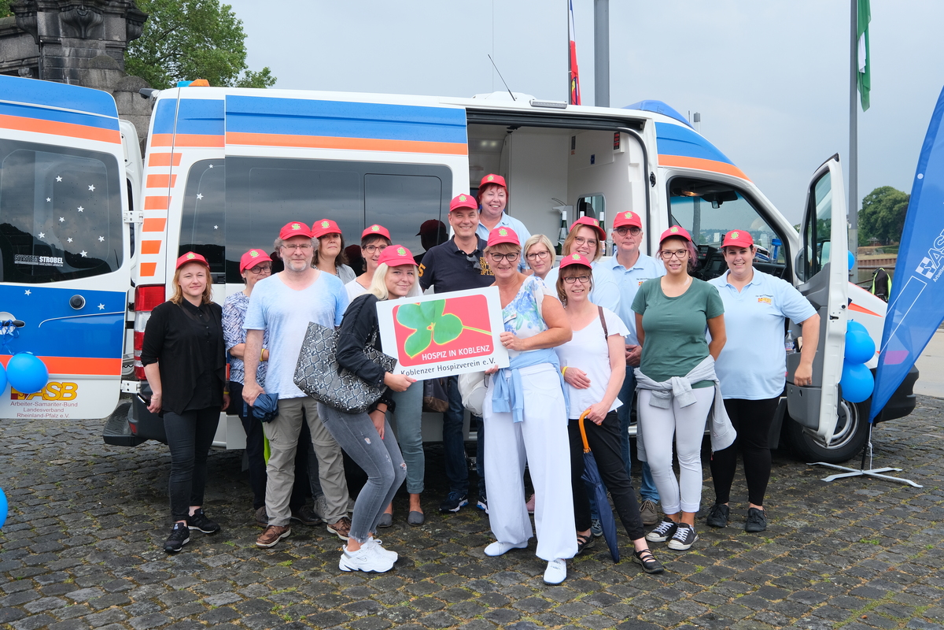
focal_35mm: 36
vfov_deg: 36.9
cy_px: 315
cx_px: 472
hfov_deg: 53.1
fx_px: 944
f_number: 6.4
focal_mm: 24
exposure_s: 1/200
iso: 320
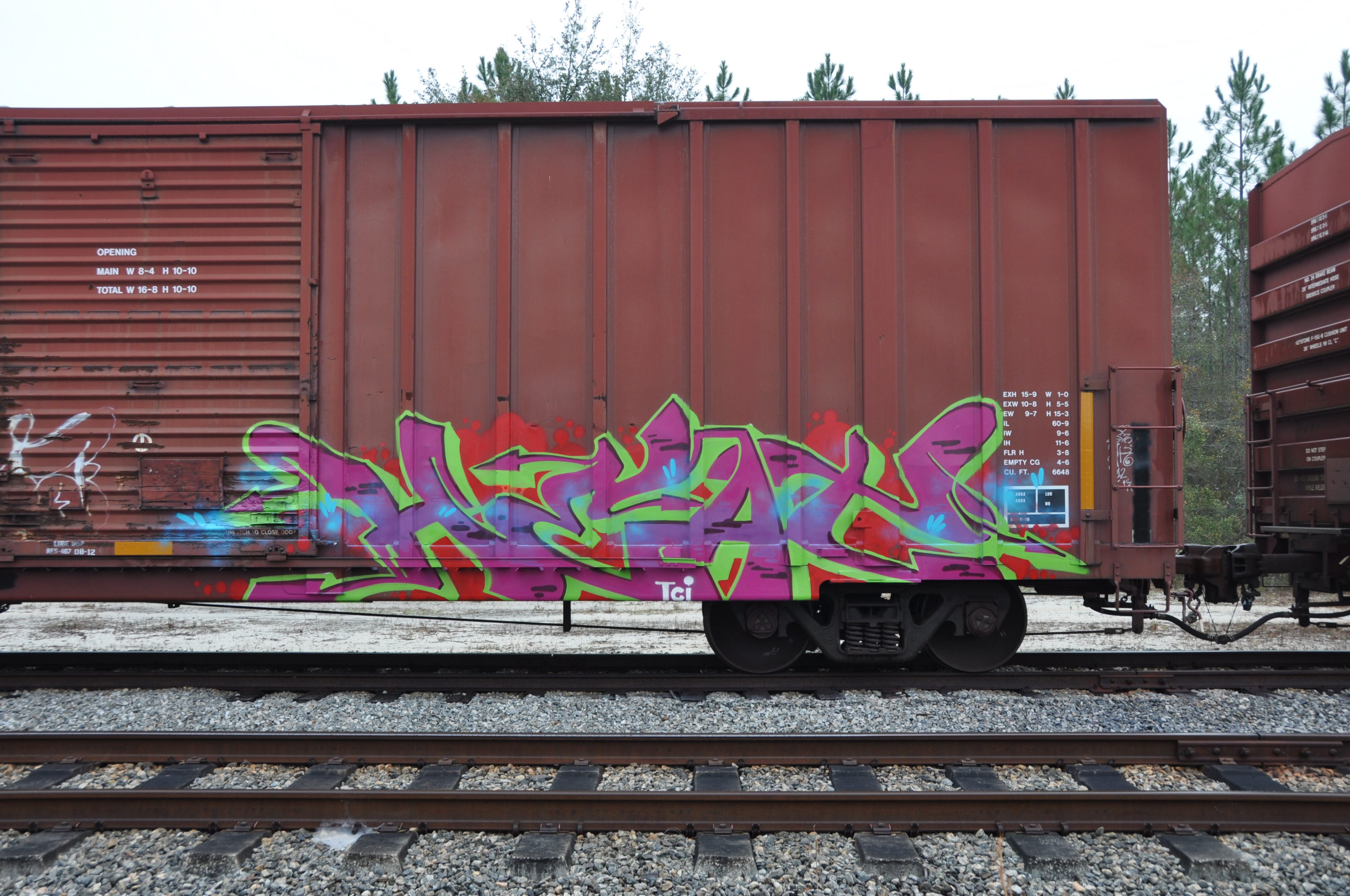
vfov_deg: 36.8
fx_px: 1348
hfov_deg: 53.2
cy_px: 448
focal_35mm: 36
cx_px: 675
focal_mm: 24
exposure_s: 1/160
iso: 200
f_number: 6.3
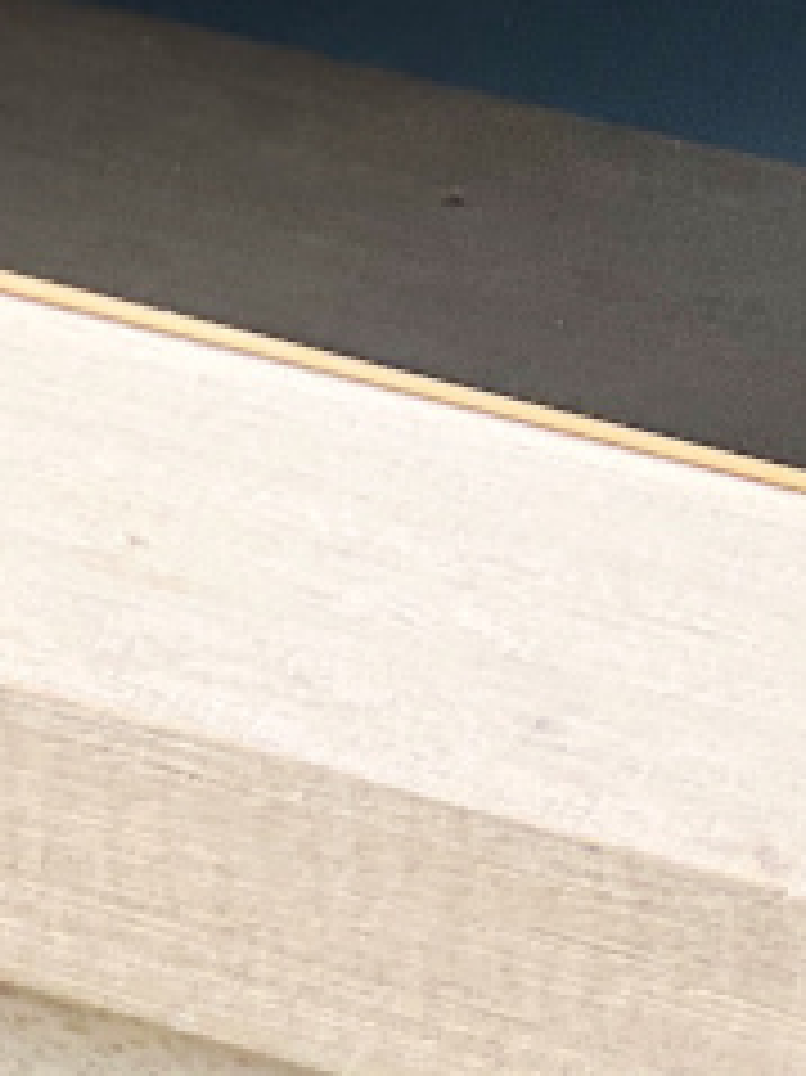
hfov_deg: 3.5
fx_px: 13330
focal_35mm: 429
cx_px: 162
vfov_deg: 4.5
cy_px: -1362
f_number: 2.8
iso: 125
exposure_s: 1/121
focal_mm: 9
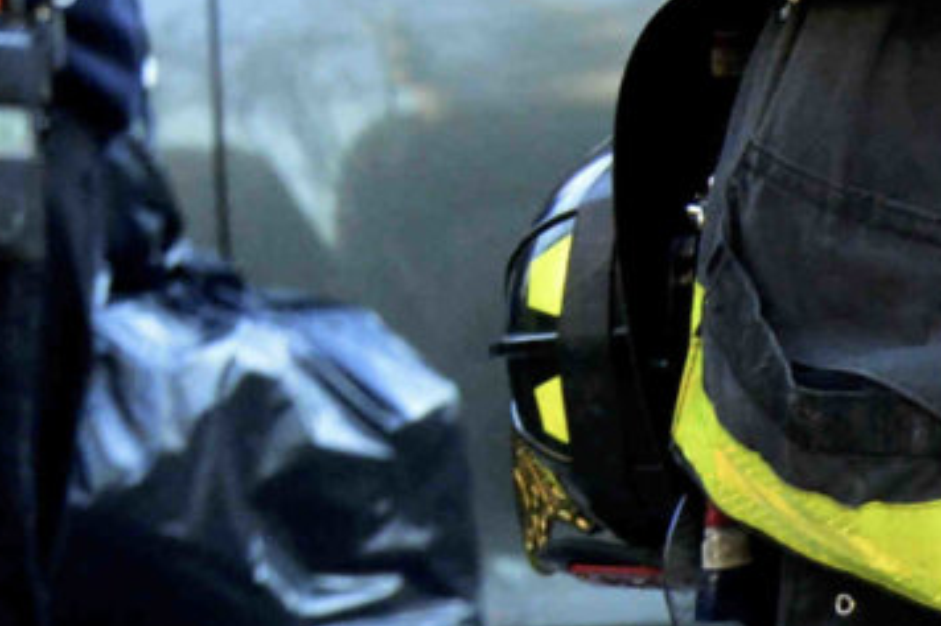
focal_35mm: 786
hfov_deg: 2.6
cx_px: -928
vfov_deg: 1.7
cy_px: -574
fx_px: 20535
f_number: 7.1
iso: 11400
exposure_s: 1/800
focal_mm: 175
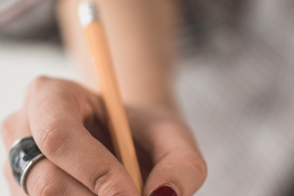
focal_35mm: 176
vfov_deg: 7.8
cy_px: 147
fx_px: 1438
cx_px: 193
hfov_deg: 11.7
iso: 320
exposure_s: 1/125
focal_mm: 105
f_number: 3
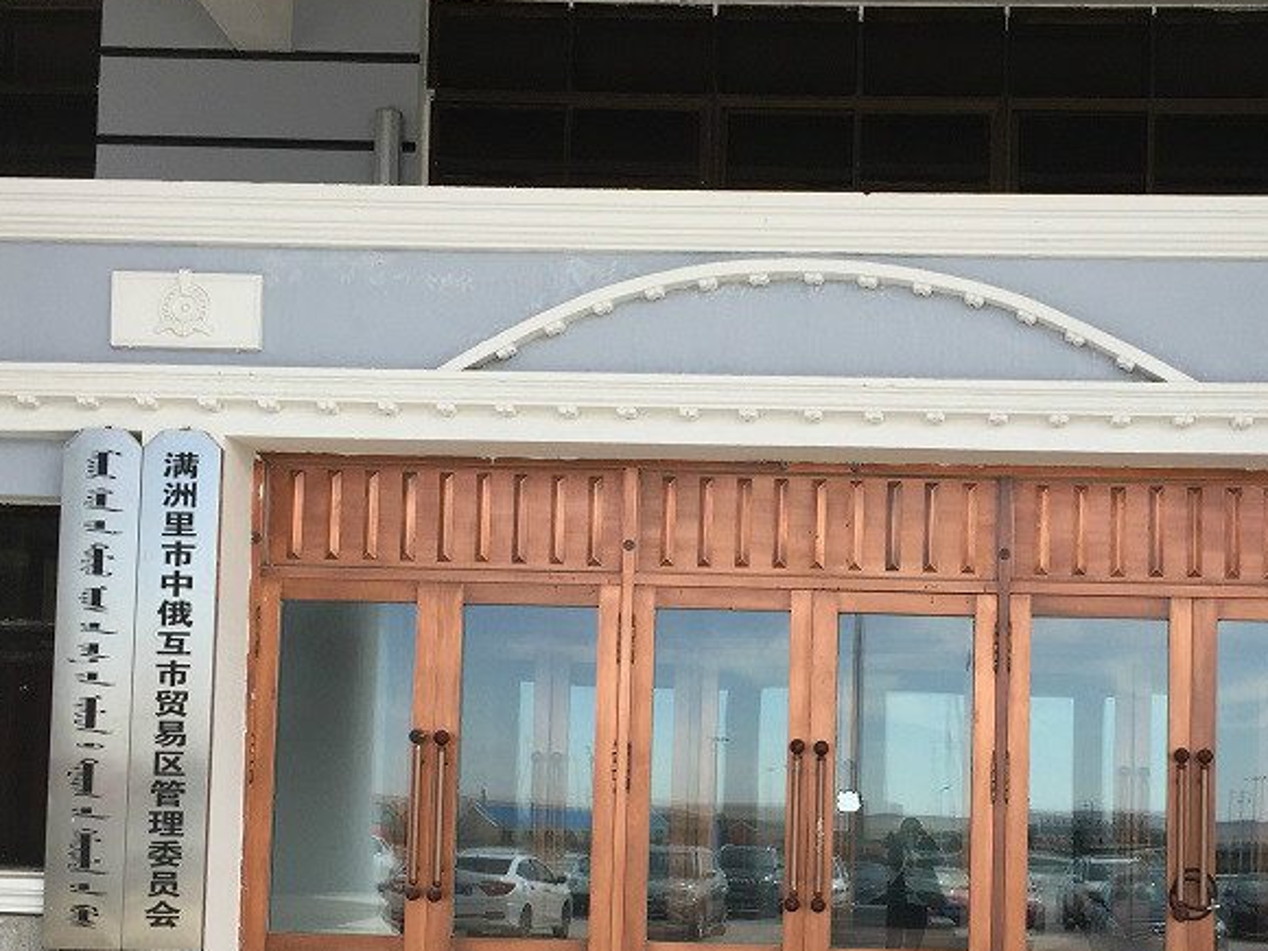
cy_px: 703
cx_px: 881
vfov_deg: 29.3
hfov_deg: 38.3
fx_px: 1795
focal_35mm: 49
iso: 32
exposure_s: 1/879
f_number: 2.2
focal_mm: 4.15
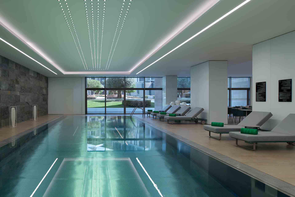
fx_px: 197
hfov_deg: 73.7
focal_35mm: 24
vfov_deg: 53.1
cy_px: 98
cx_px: 148
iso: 31
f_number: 11
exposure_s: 1/2
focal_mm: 24
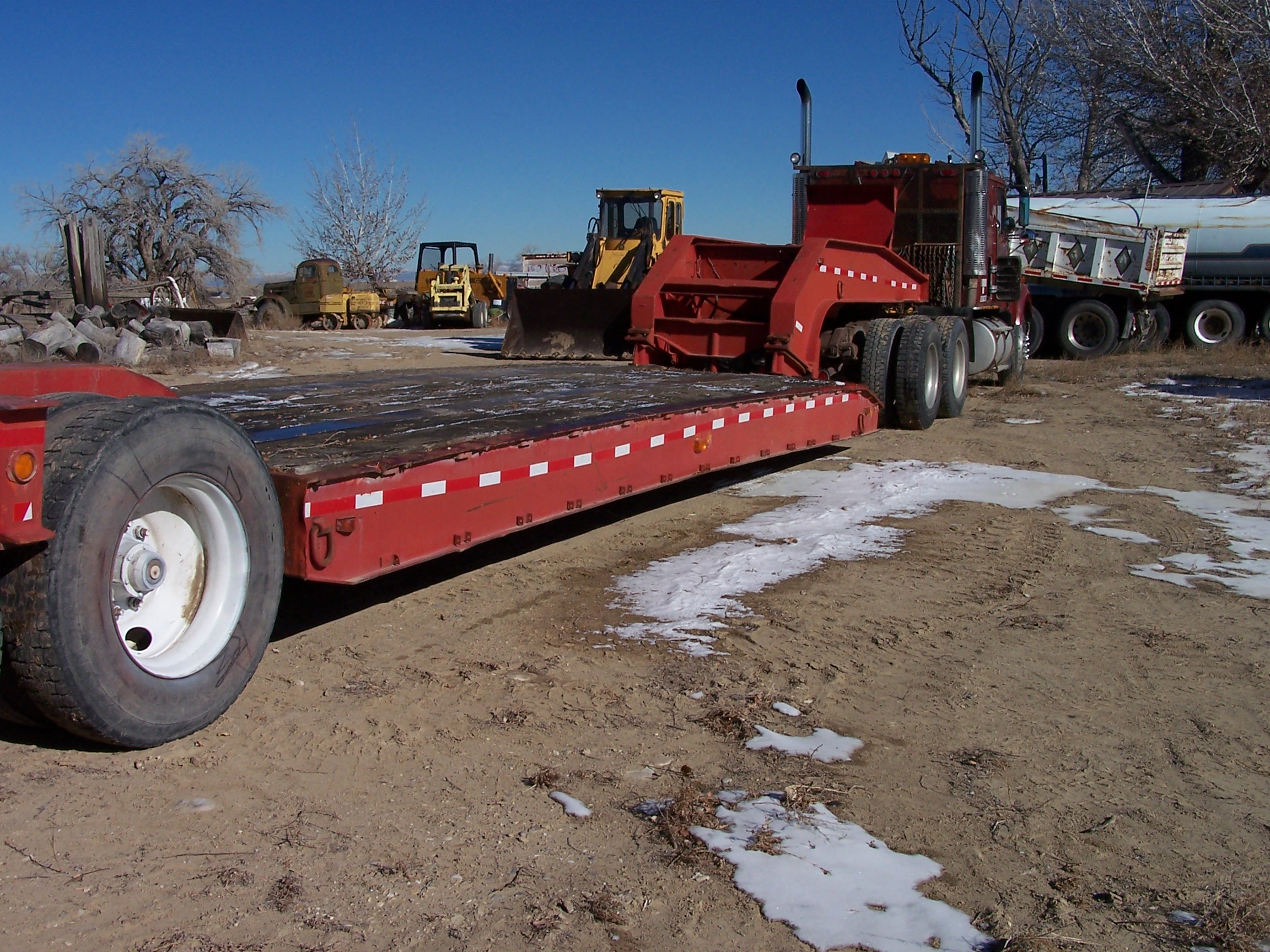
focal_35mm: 40
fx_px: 1468
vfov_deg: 36.0
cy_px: 476
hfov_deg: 46.8
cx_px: 635
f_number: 5.6
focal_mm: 6.7
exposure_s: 1/1000
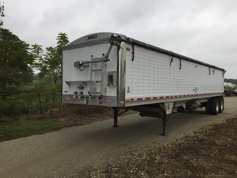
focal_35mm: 29
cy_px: 89
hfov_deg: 61.7
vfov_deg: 48.2
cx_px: 118
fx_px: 199
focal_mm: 4.15
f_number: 2.2
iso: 32
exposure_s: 1/549
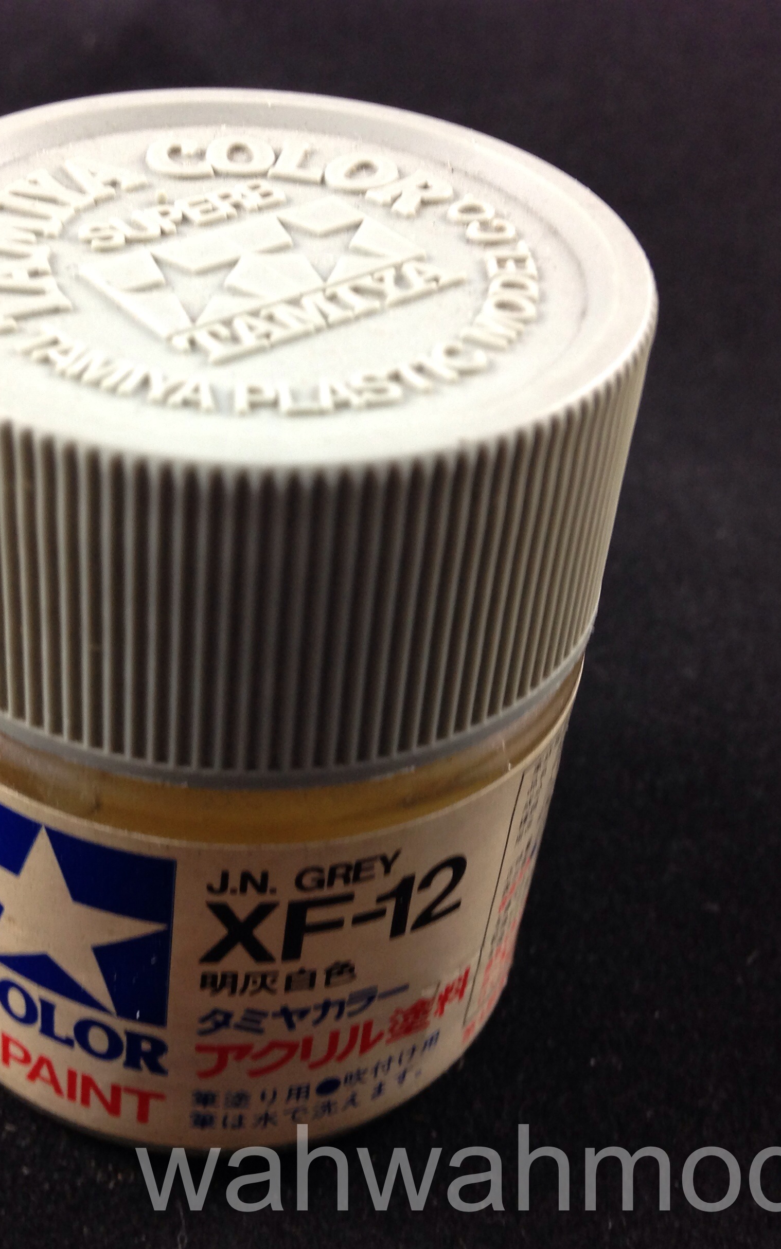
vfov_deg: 42.6
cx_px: 235
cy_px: 629
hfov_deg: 27.2
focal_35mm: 47
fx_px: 1601
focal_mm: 4.13
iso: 80
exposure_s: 1/20
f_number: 2.4
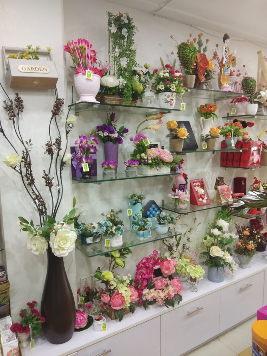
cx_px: 134
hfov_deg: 48.2
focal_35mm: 29
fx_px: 298
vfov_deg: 61.7
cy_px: 178
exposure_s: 1/50
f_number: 2
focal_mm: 3.55
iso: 461
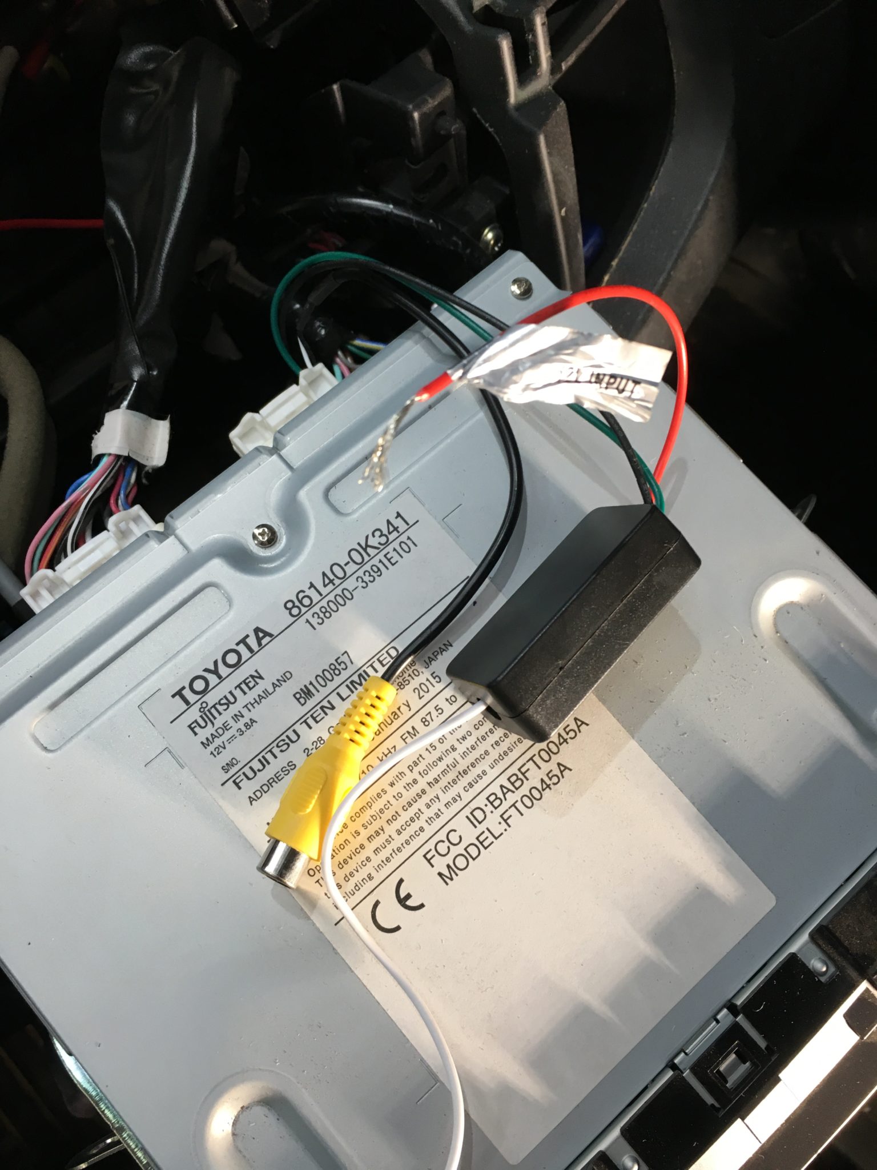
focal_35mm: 29
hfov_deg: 48.2
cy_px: 585
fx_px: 980
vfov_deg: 61.7
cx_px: 438
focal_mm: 4.15
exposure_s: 1/33
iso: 50
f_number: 2.2
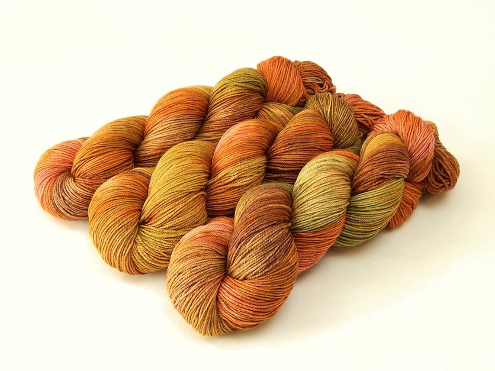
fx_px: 701
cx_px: 248
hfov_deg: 38.9
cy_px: 186
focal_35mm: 49
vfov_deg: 29.7
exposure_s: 1/40
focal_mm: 8.6
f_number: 3.7
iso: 125
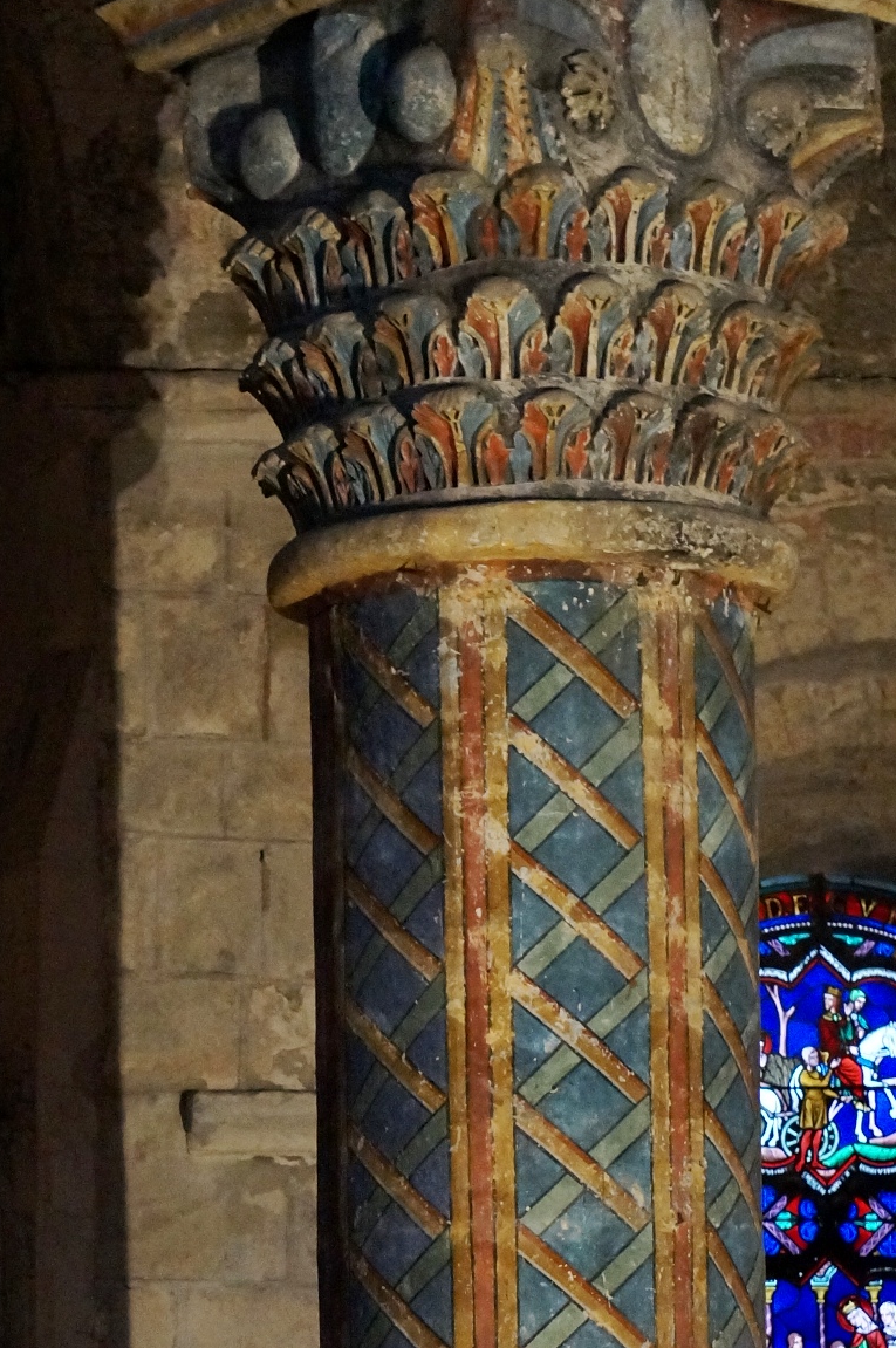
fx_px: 6587
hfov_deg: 7.8
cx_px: 67
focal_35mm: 176
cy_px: 1239
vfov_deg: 11.6
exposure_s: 1/30
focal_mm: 55
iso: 3200
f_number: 4.5
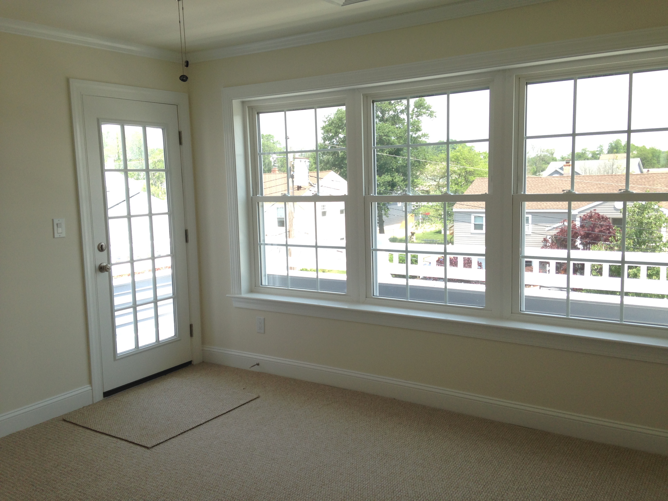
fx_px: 637
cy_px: 250
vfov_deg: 42.9
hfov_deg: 55.4
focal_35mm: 33
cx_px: 334
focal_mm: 4.12
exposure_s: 1/211
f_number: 2.4
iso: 50
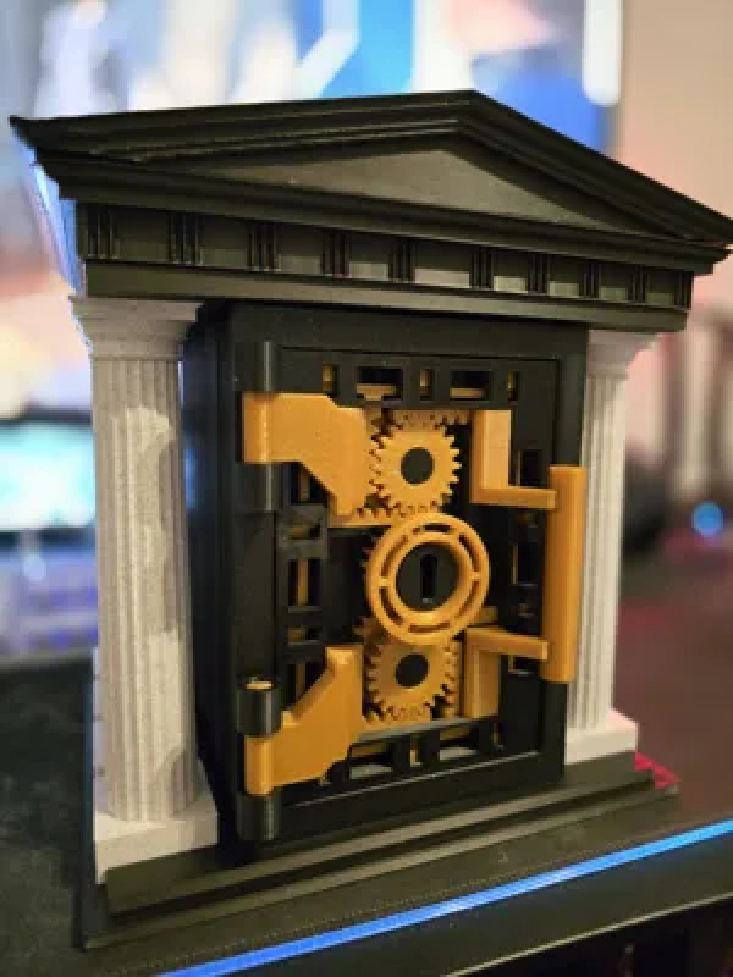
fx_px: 649
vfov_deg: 73.9
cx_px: 366
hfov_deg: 58.9
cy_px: 488
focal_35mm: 23
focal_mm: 6.3
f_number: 1.7
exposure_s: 1/100
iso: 2000
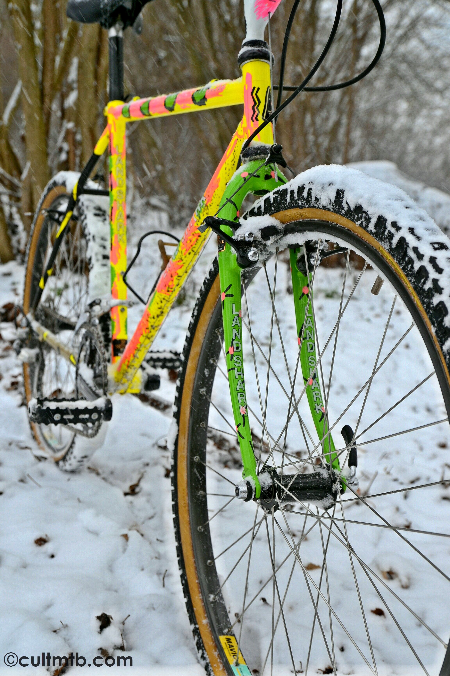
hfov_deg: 31.9
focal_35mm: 42
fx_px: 787
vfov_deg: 46.4
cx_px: 225
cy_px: 338
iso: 200
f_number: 6.3
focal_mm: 28
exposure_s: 1/160
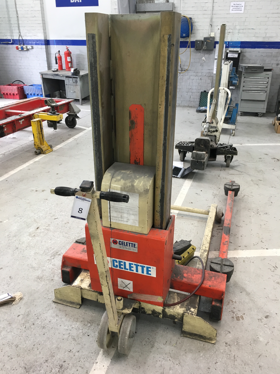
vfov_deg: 61.7
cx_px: 140
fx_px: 313
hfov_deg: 48.2
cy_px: 187
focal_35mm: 29
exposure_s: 1/33
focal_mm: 4.15
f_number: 2.2
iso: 100
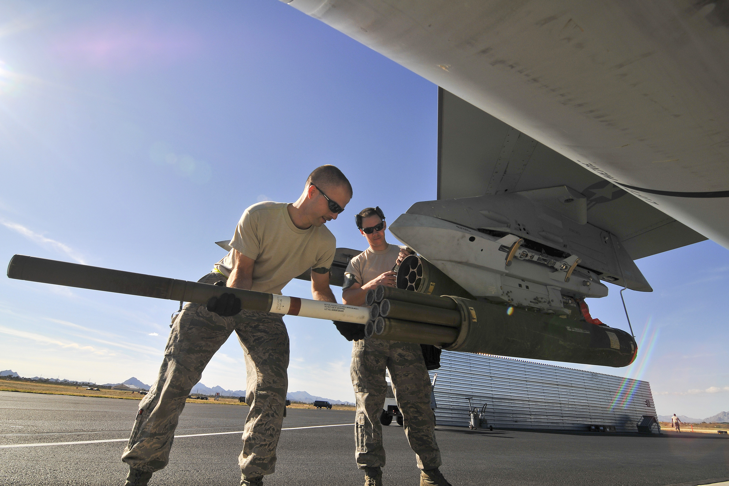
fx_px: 334
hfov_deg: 95.0
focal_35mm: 16
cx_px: 364
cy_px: 243
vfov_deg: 72.1
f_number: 10
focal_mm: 11
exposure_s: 1/400
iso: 100
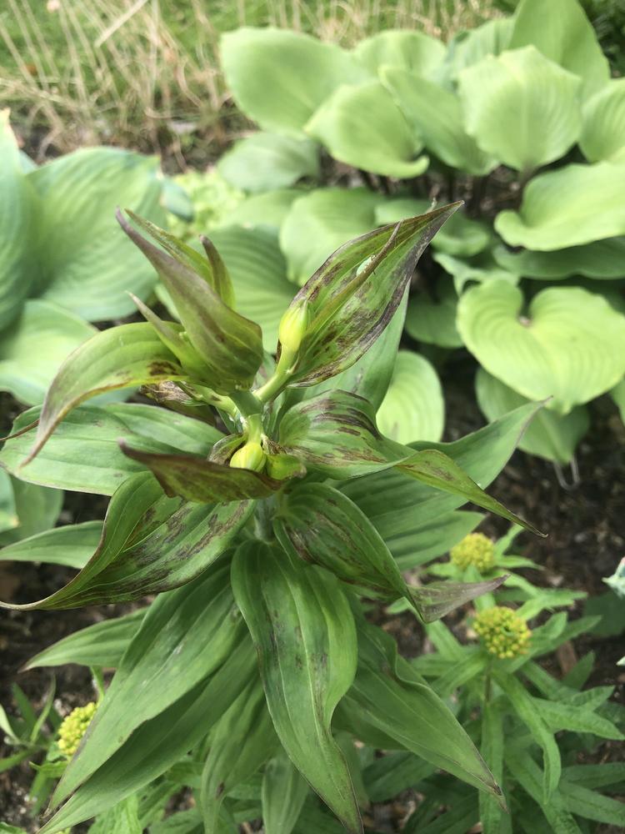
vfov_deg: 63.4
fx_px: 674
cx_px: 312
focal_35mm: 28
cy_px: 417
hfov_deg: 49.7
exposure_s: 1/282
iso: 20
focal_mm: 3.99
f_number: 1.8
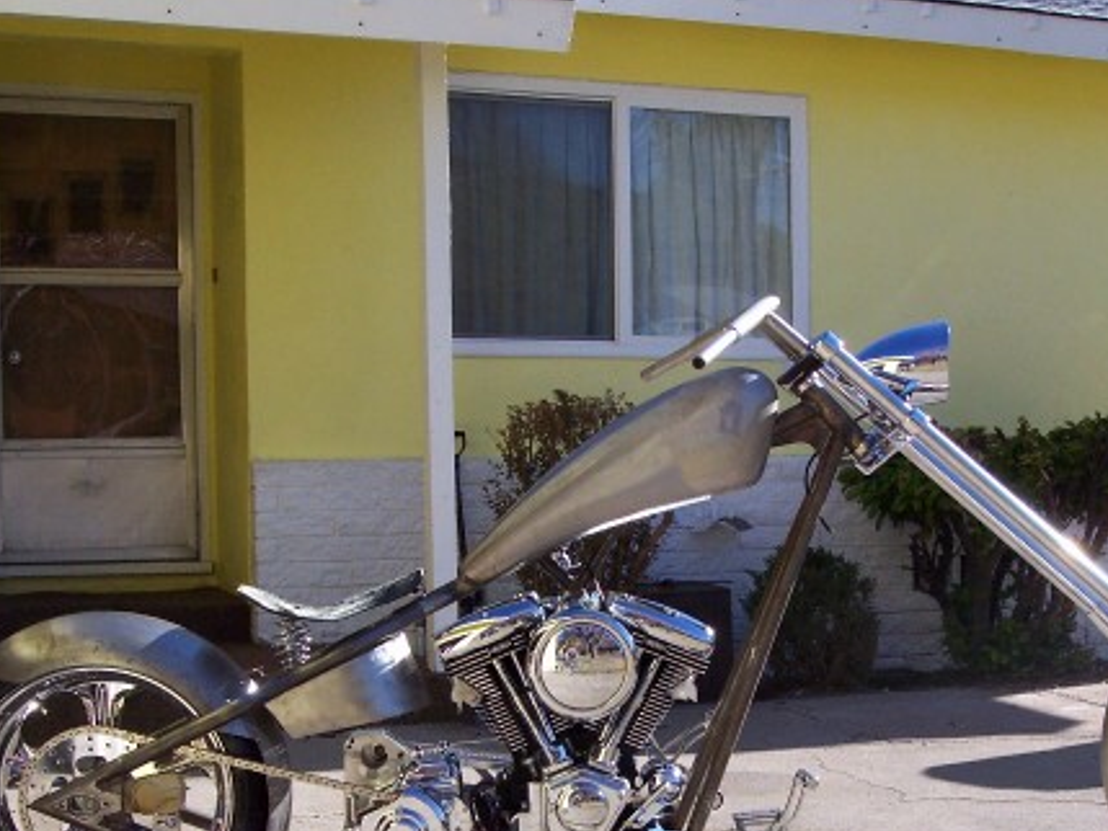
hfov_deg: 33.7
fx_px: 1825
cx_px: 646
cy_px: 582
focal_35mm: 57
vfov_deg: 25.5
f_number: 4.8
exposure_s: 1/350
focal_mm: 8
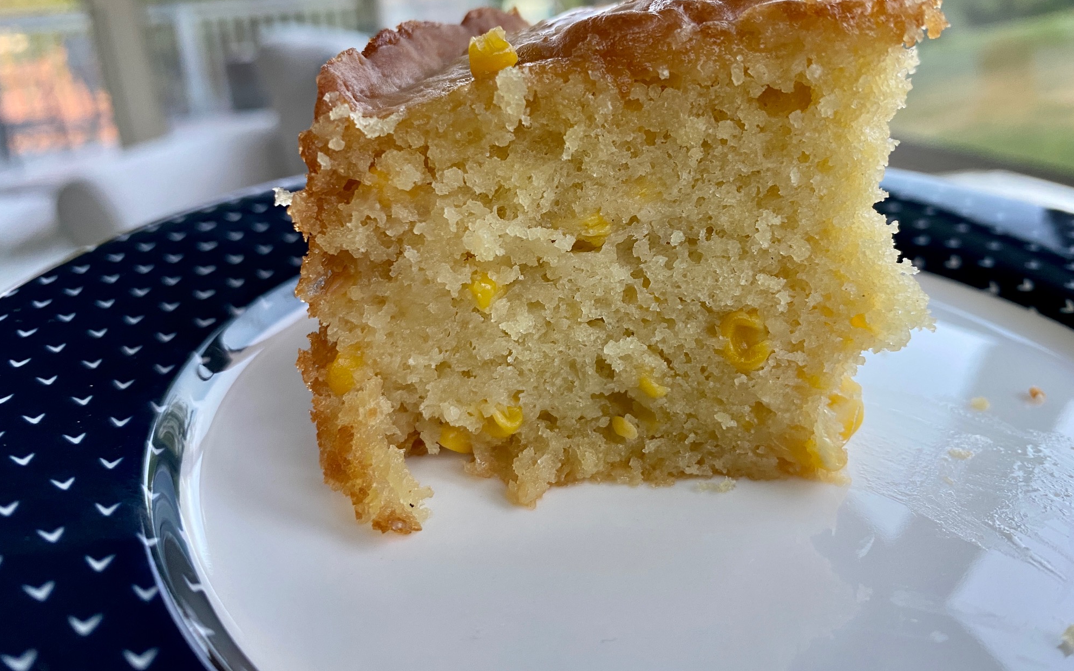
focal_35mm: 28
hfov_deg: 66.5
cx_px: 544
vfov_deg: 44.4
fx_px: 820
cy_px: 281
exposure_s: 1/70
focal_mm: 4.25
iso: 125
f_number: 1.8
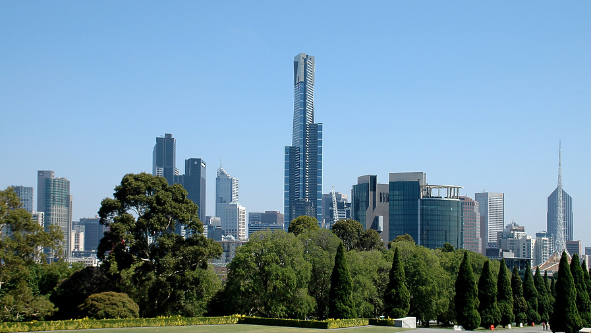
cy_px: 177
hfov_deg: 34.9
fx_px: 940
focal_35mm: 60
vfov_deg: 20.1
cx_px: 295
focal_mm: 38
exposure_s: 1/400
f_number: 10
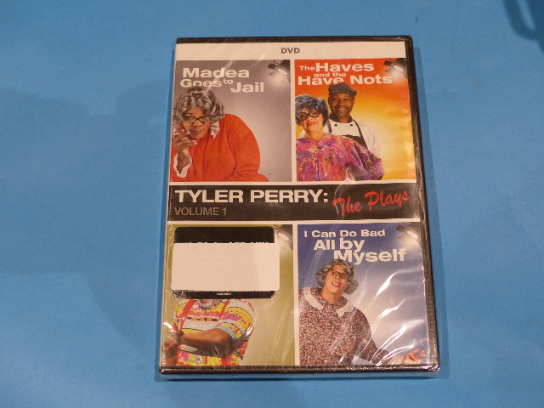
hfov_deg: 38.2
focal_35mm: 50
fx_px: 786
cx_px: 272
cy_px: 204
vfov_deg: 29.1
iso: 320
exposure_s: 1/60
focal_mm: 9.1
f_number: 2.8
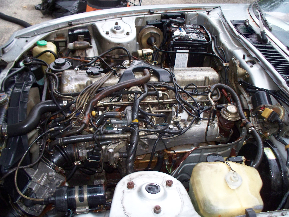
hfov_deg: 51.4
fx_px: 301
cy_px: 108
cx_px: 144
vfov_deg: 39.7
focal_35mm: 36
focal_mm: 7.54
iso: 200
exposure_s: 1/30
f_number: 2.8
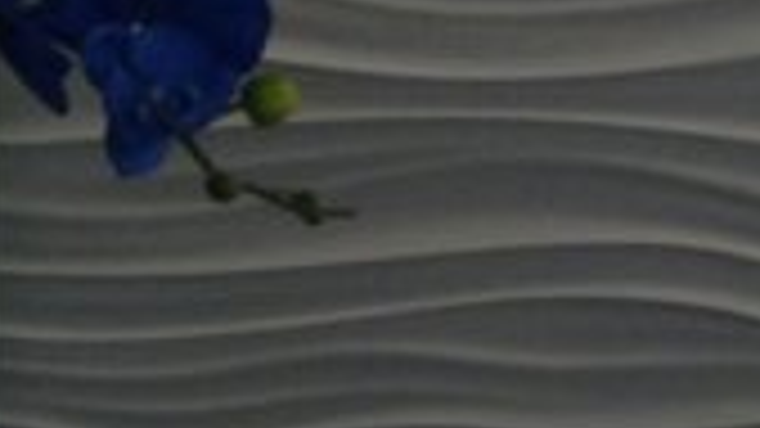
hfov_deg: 6.8
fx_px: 5440
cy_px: -14
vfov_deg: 4.5
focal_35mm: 270
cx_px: 2640
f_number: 2.4
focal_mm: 4.28
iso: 64
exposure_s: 1/60
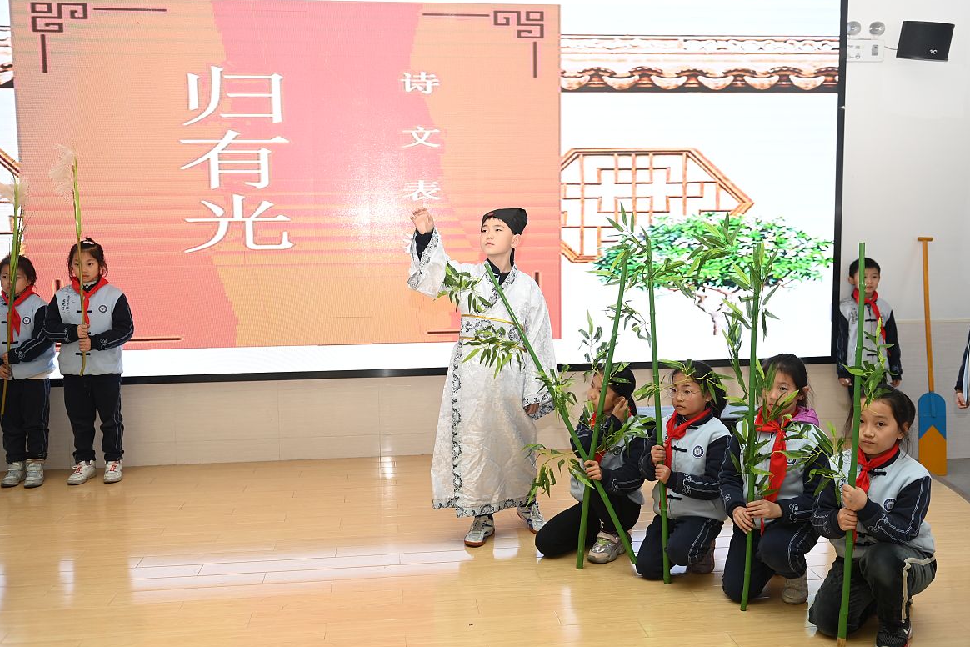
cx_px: 484
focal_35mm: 33
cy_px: 324
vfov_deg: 40.0
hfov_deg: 57.2
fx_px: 889
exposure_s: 1/250
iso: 800
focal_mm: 32
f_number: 3.5
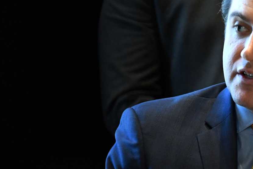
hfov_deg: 3.5
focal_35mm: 594
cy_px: 119
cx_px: 254
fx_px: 4176
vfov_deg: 2.3
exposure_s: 1/320
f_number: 2.8
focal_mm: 160
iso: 4000
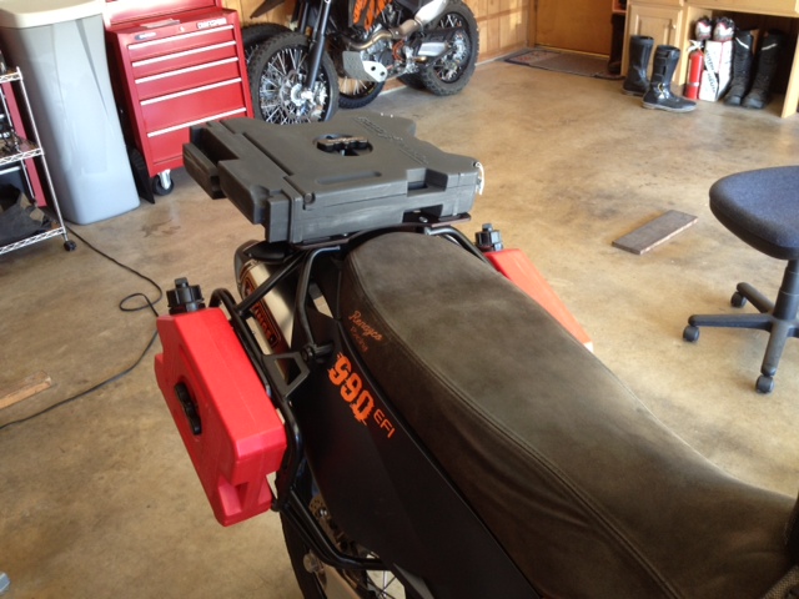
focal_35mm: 35
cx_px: 400
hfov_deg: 52.6
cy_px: 300
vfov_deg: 40.7
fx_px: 808
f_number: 2.4
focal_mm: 4.28
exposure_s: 1/20
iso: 64
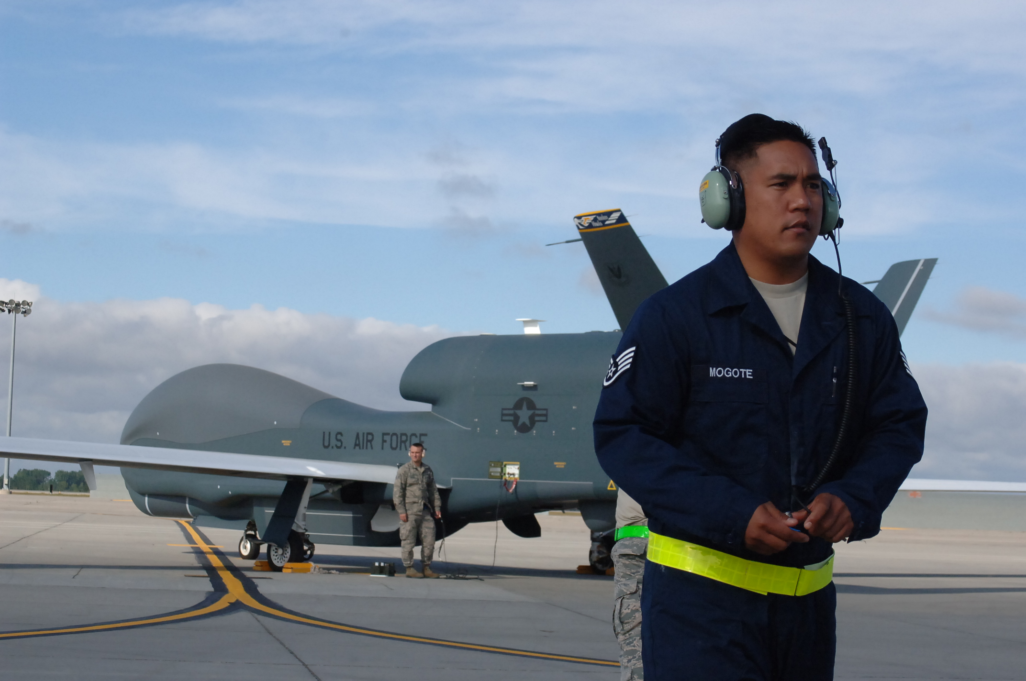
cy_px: 340
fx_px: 2348
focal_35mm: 82
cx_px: 513
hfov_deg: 24.6
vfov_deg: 16.5
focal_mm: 55
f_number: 9
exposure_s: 1/1600
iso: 800
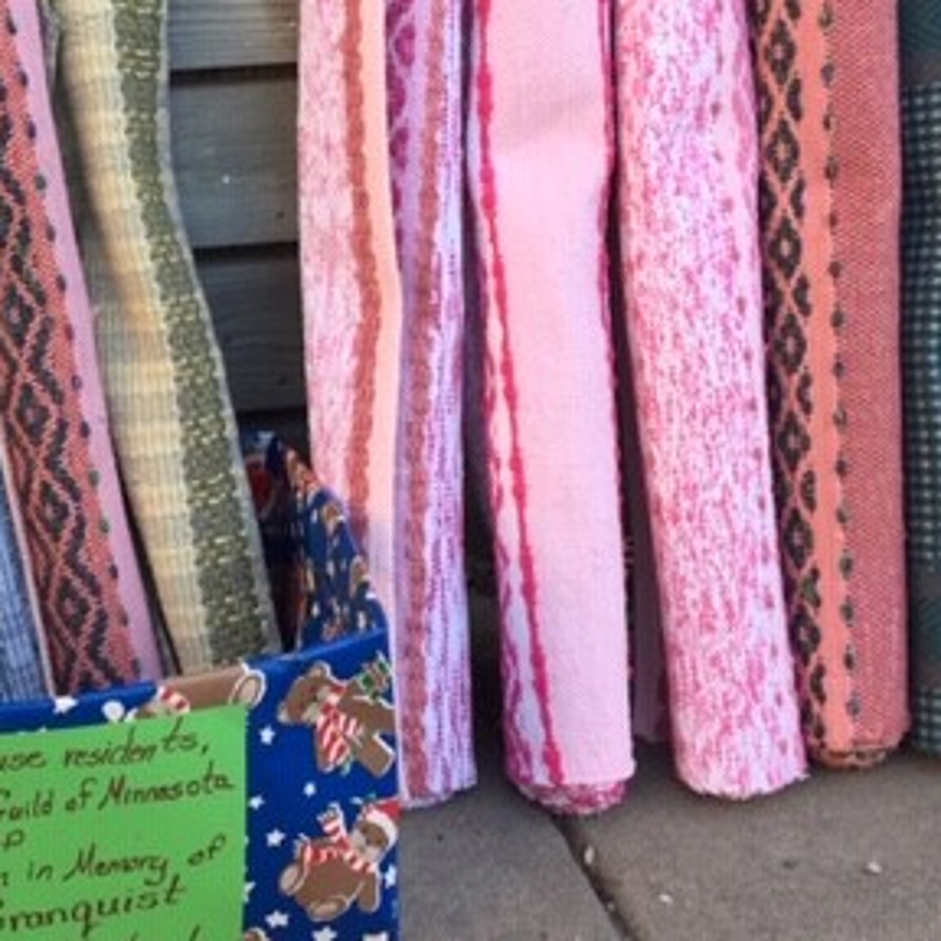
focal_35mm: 57
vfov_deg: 30.0
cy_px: 418
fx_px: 1753
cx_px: 140
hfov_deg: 29.1
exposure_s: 1/126
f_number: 2.2
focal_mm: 4.15
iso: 32
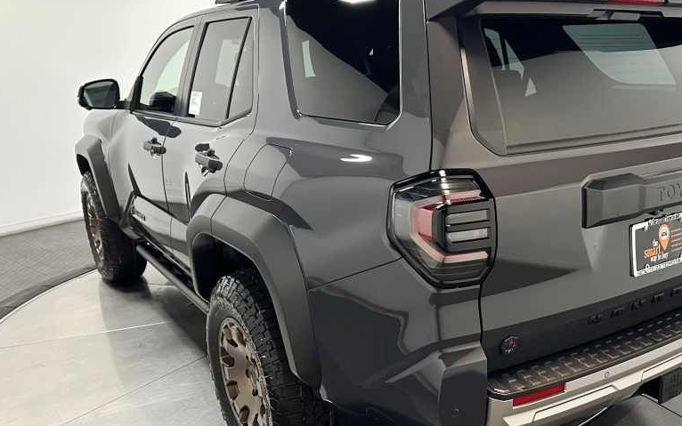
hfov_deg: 56.0
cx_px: 430
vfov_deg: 37.2
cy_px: 246
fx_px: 632
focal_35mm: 34
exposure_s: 1/60
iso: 640
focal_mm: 6.86
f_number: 1.78
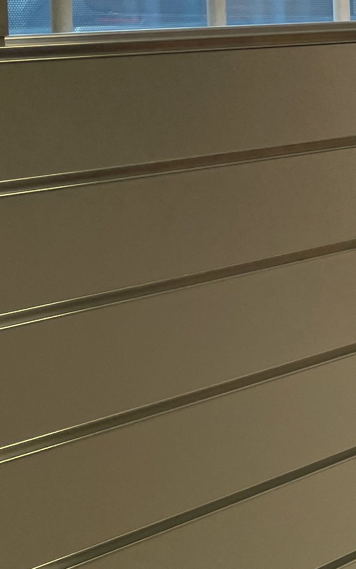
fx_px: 1351
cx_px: 825
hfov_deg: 12.3
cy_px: 42
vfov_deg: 23.1
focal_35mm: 87
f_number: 1.6
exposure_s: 1/100
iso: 50
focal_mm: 4.2
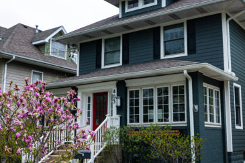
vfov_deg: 26.5
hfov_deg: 38.9
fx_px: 347
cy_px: 87
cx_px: 133
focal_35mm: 51
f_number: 5.6
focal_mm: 31
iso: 100
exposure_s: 1/100
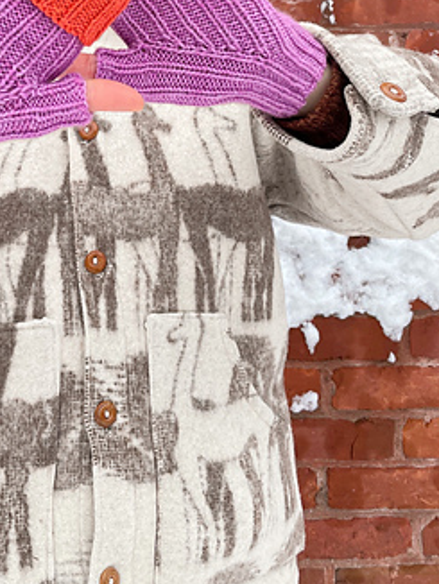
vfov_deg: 34.5
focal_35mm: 51
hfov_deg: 28.3
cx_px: 125
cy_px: 16
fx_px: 861
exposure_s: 1/384
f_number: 1.6
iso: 32
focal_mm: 4.2
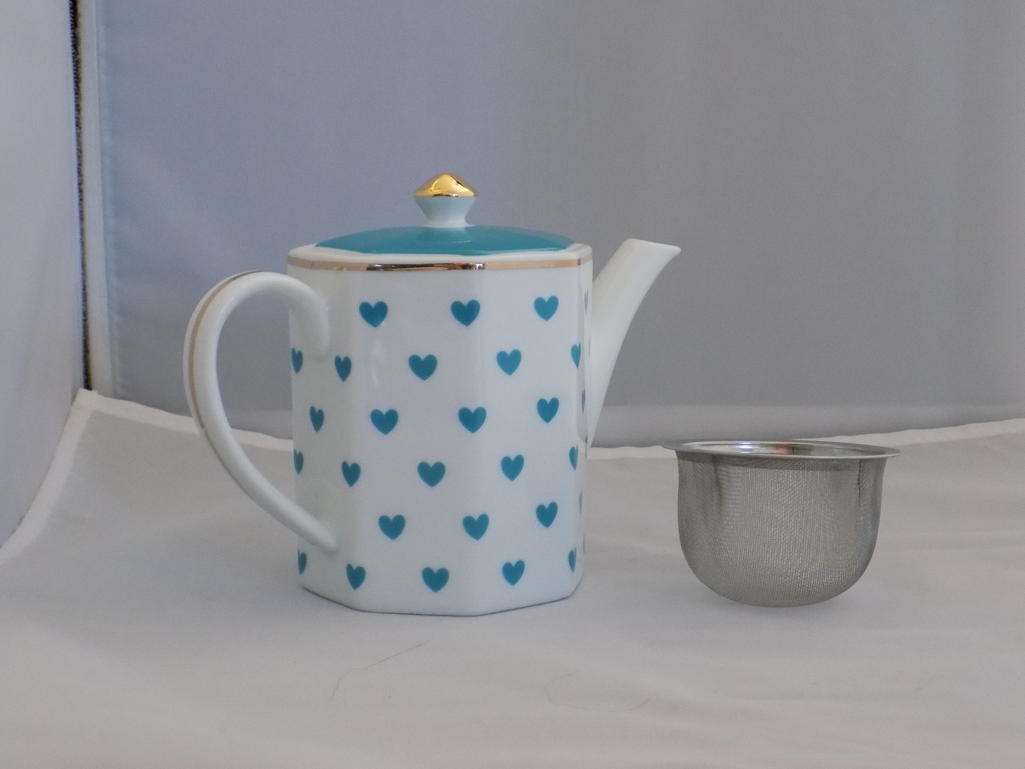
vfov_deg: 24.8
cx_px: 512
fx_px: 1747
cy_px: 384
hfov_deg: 32.7
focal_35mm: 59
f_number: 4
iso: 400
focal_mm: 10.5
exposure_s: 1/1.6
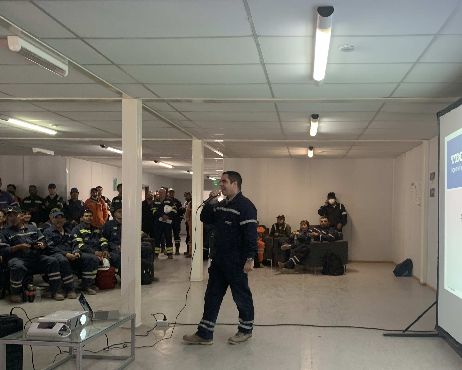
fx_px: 465
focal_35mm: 34
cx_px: 291
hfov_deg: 52.2
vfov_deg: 43.2
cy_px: 219
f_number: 1.8
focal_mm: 4.25
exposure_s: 1/50
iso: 160
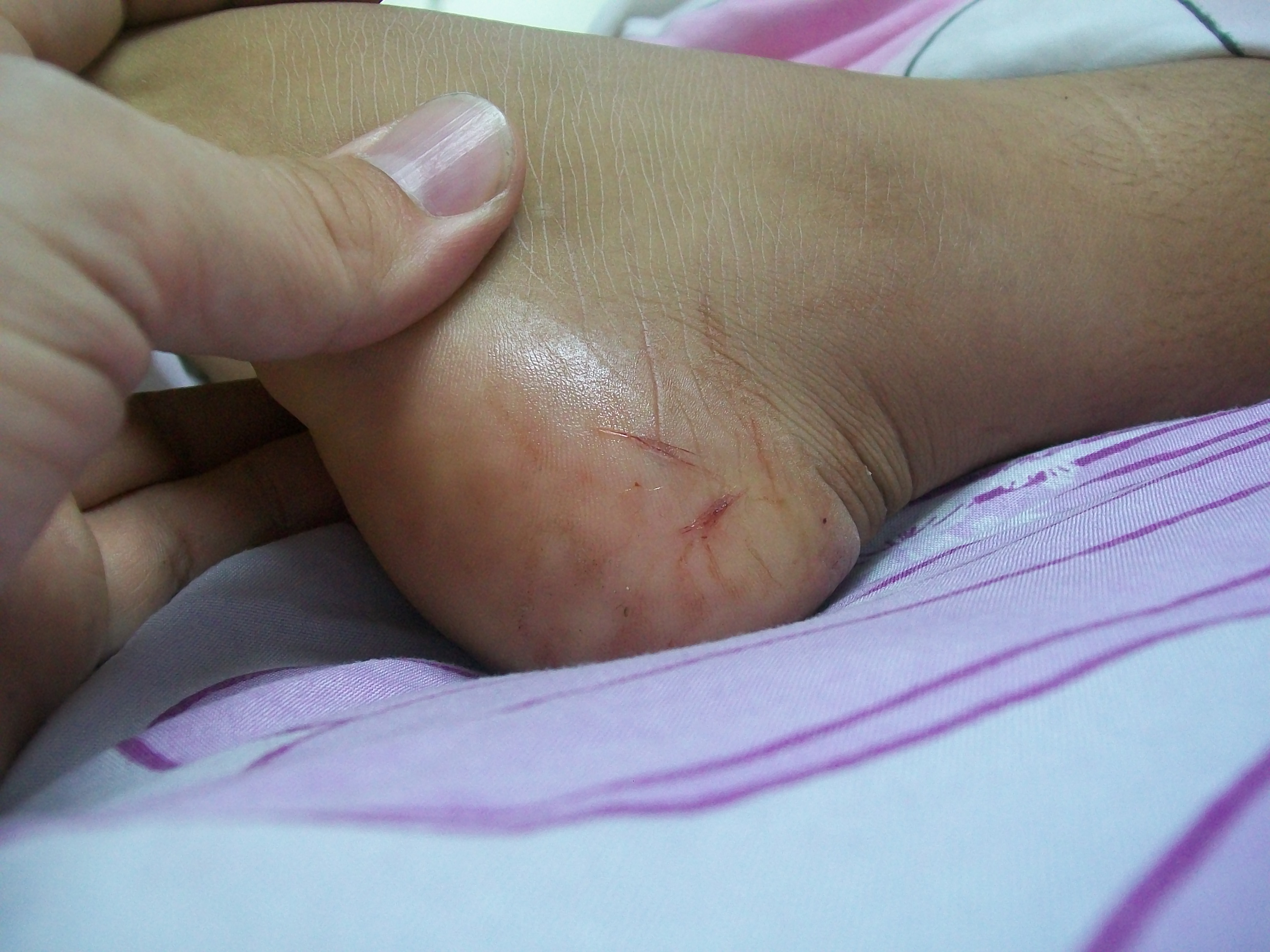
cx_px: 635
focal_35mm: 36
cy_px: 476
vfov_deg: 39.7
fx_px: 1321
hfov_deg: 51.4
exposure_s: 1/25
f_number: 2.7
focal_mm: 6
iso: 160
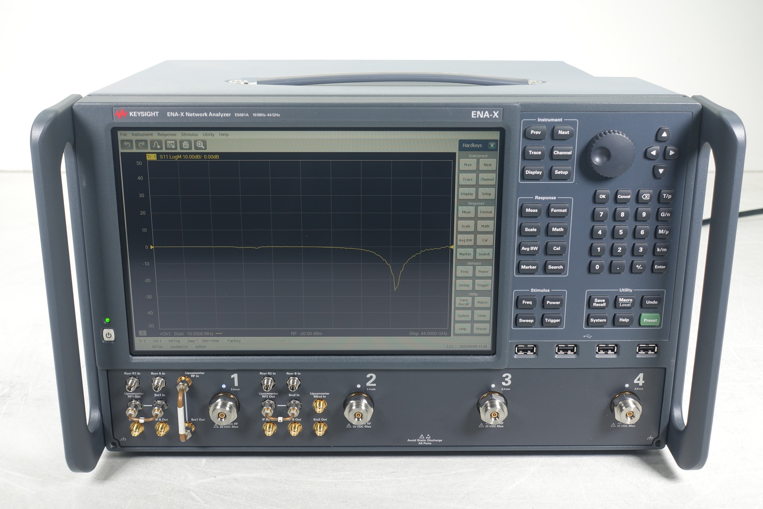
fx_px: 1017
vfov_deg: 28.1
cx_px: 382
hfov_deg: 41.1
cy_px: 254
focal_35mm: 48
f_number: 4
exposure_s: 1/80
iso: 125
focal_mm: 17.49
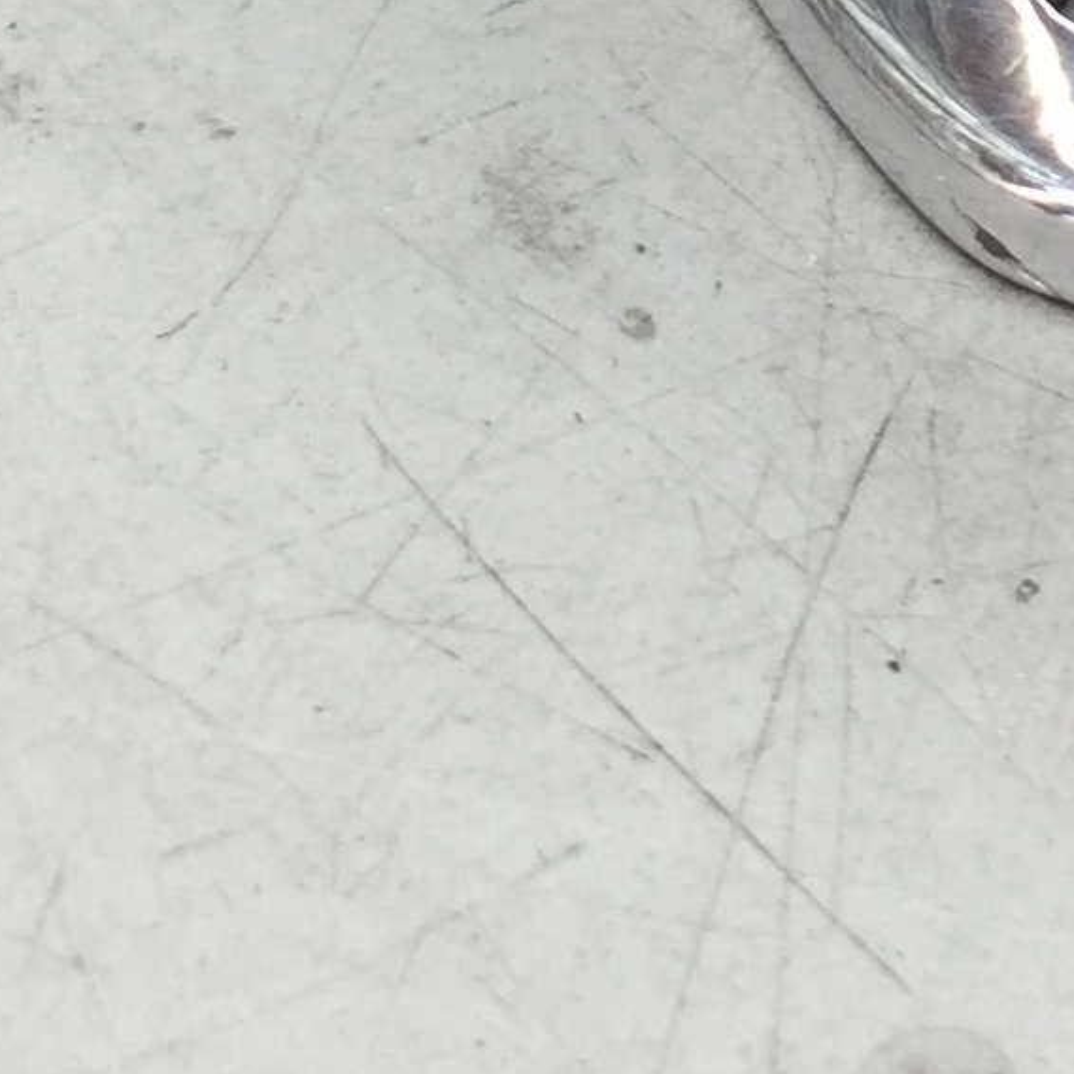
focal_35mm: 147
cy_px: -325
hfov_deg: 11.8
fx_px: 5160
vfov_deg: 11.6
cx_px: 1089
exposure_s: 1/40
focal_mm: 4.15
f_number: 2.2
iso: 32
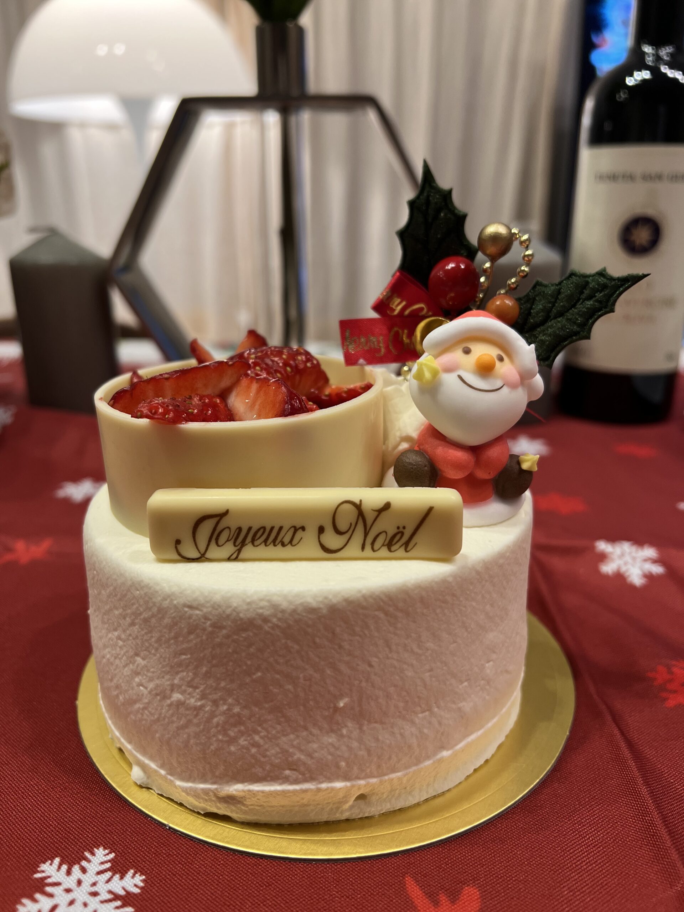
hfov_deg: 53.1
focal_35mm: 26
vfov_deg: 67.3
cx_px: 342
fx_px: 685
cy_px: 456
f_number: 1.5
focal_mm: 5.7
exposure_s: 1/100
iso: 125
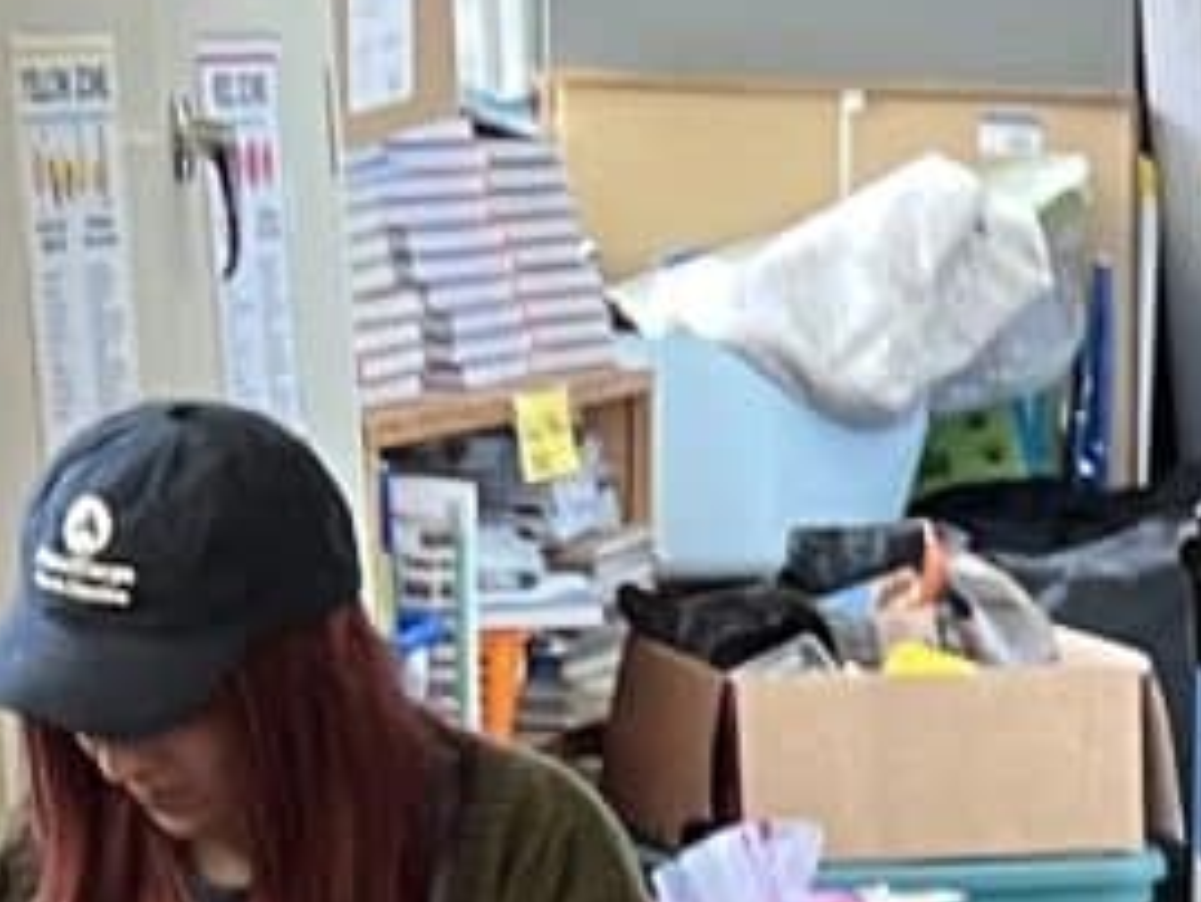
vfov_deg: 7.1
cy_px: 2018
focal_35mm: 198
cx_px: 1424
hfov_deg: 9.8
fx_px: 6873
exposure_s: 1/60
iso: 320
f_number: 1.5
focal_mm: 5.7
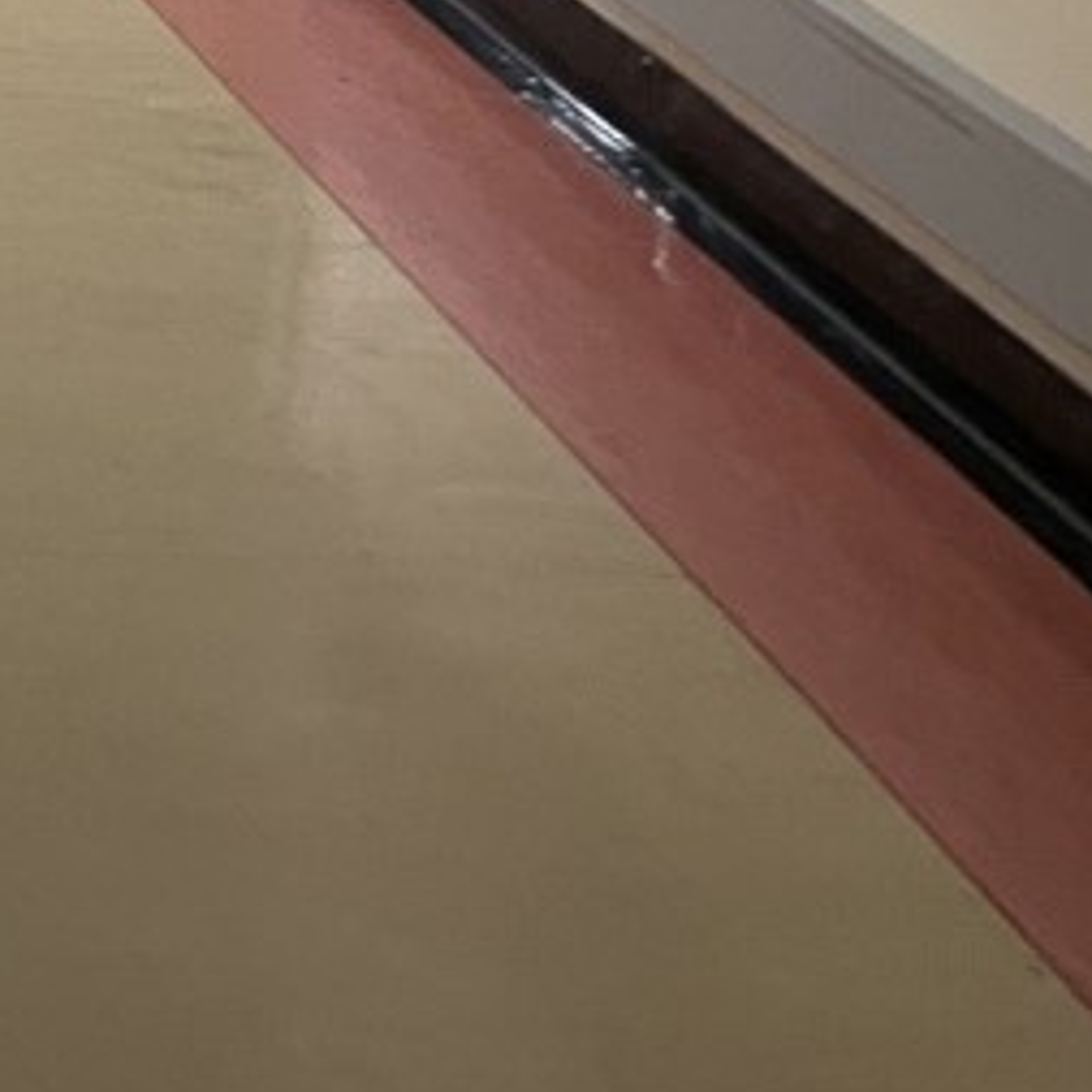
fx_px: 3890
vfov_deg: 15.0
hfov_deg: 13.4
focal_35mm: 109
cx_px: -1187
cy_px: -466
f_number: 1.6
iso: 125
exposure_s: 1/50
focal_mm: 4.2
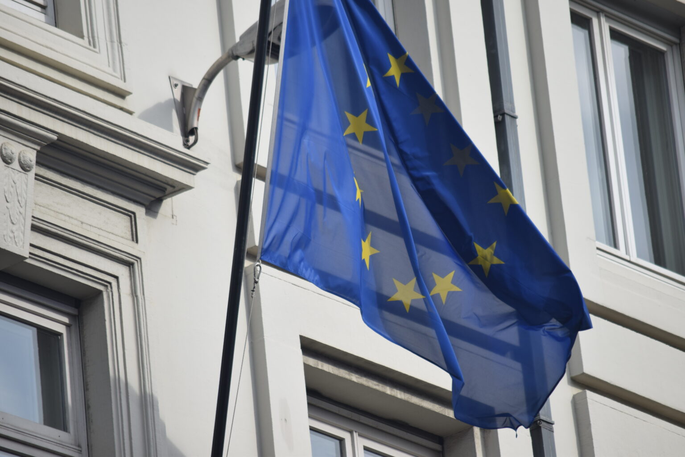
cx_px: 342
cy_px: 228
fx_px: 5708
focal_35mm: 300
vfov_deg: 4.6
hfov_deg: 6.9
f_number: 7.1
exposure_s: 1/800
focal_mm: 200
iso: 200
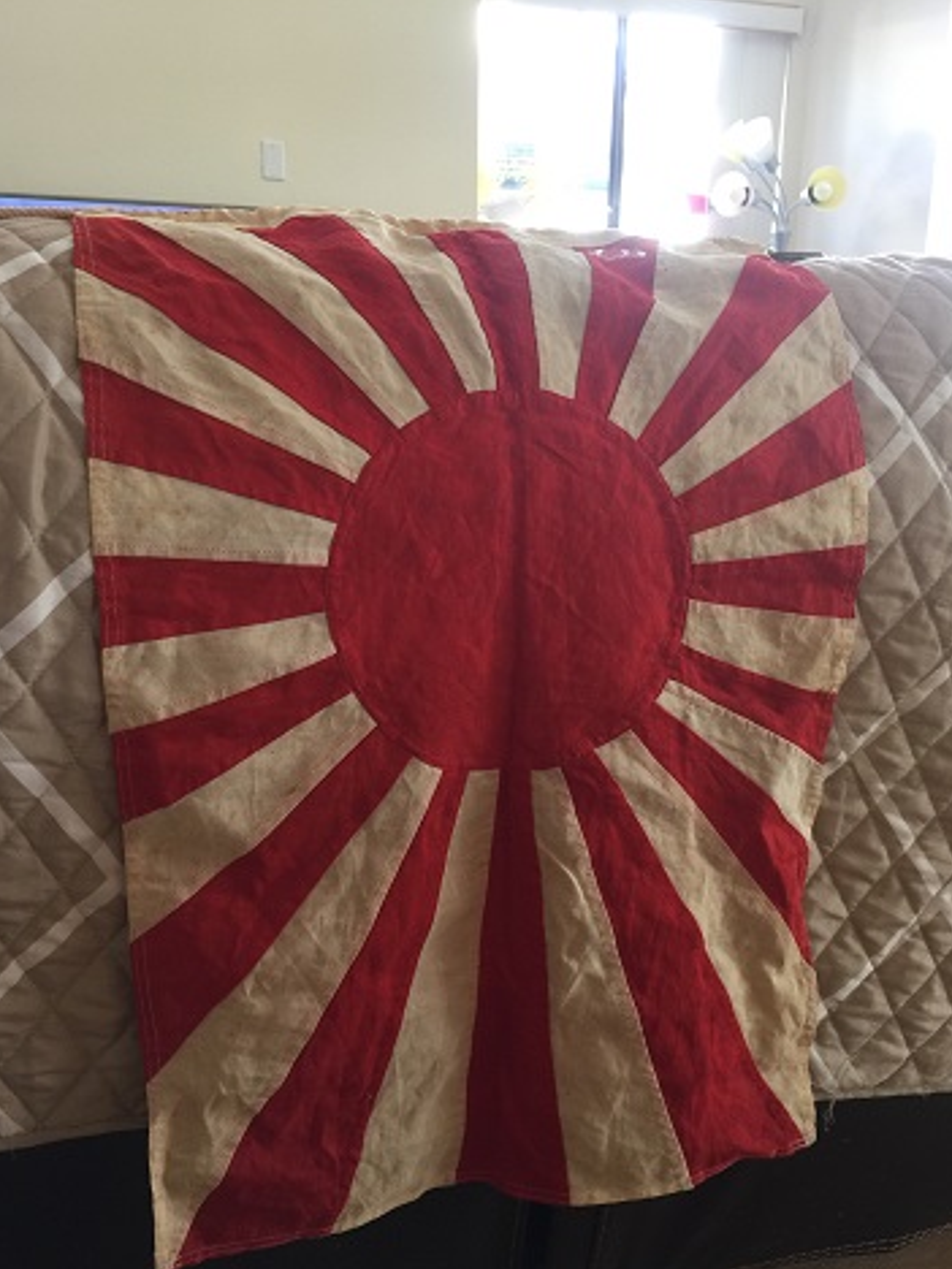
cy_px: 667
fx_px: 1137
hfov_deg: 45.4
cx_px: 479
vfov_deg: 58.3
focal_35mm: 31
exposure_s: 1/30
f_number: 2.2
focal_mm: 4.15
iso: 32
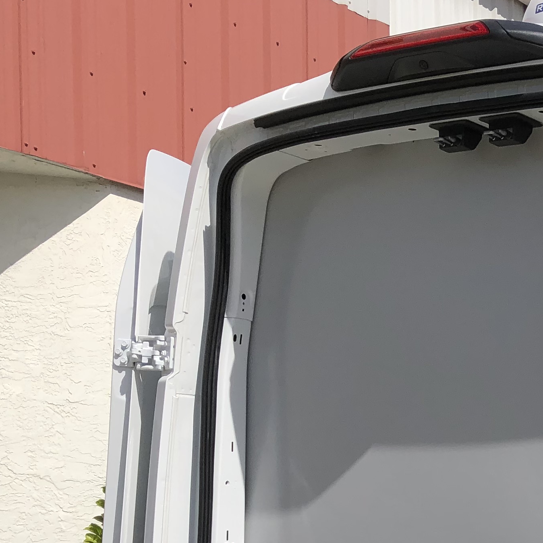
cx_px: 630
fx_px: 1313
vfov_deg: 22.2
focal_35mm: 74
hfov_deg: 21.8
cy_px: 575
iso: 20
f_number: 1.8
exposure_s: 1/4000
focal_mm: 4
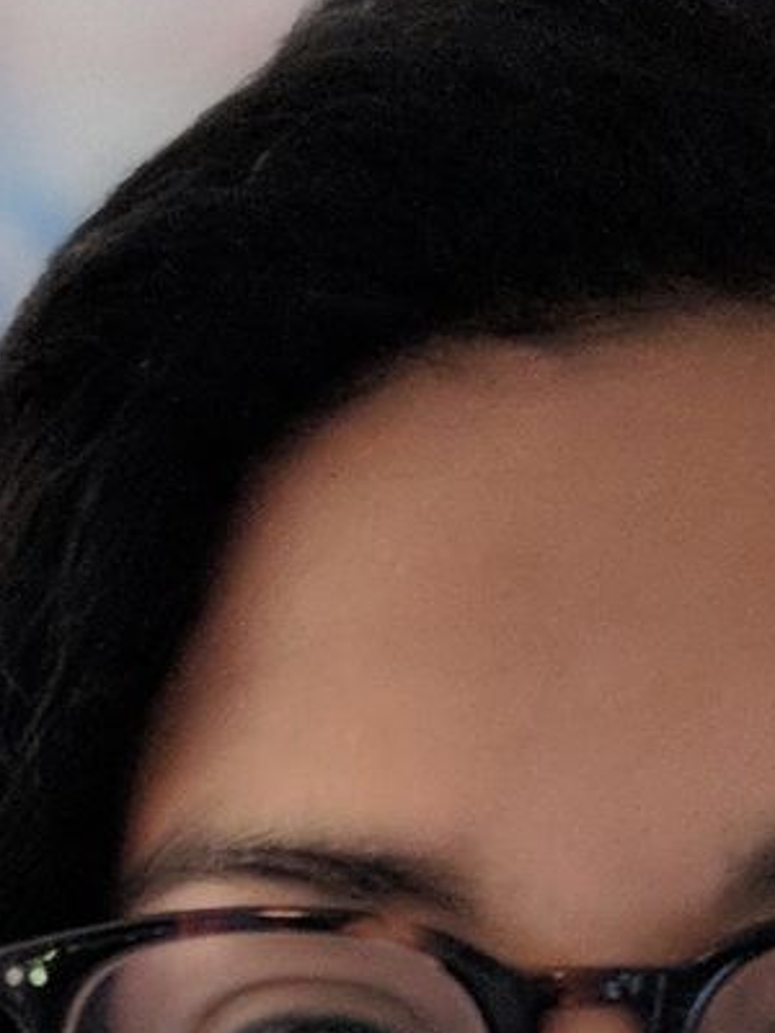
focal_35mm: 100
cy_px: 1245
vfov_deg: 18.6
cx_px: 186
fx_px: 2985
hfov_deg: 14.7
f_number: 2.4
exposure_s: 1/20
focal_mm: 3.38
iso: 514
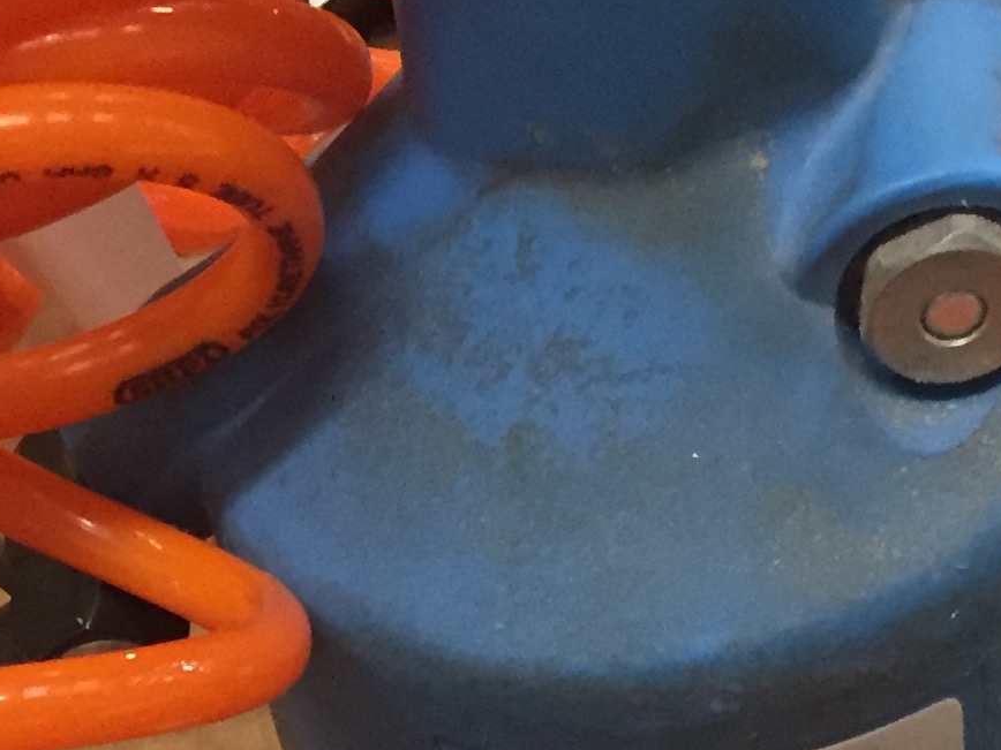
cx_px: 572
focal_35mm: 109
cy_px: 1220
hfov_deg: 18.0
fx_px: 3152
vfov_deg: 12.7
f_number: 2.2
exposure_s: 1/25
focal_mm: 4.15
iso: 250
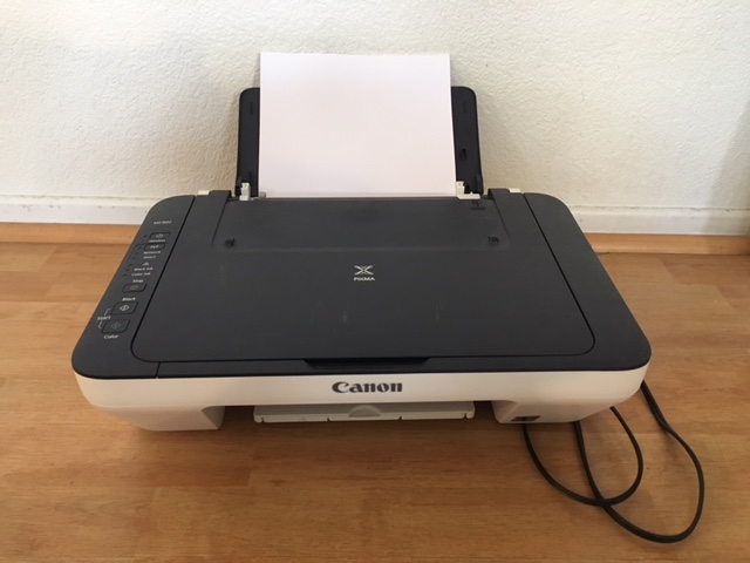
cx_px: 375
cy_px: 282
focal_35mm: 29
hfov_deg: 61.7
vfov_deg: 48.2
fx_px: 628
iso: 200
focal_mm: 4.15
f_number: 2.2
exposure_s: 1/20
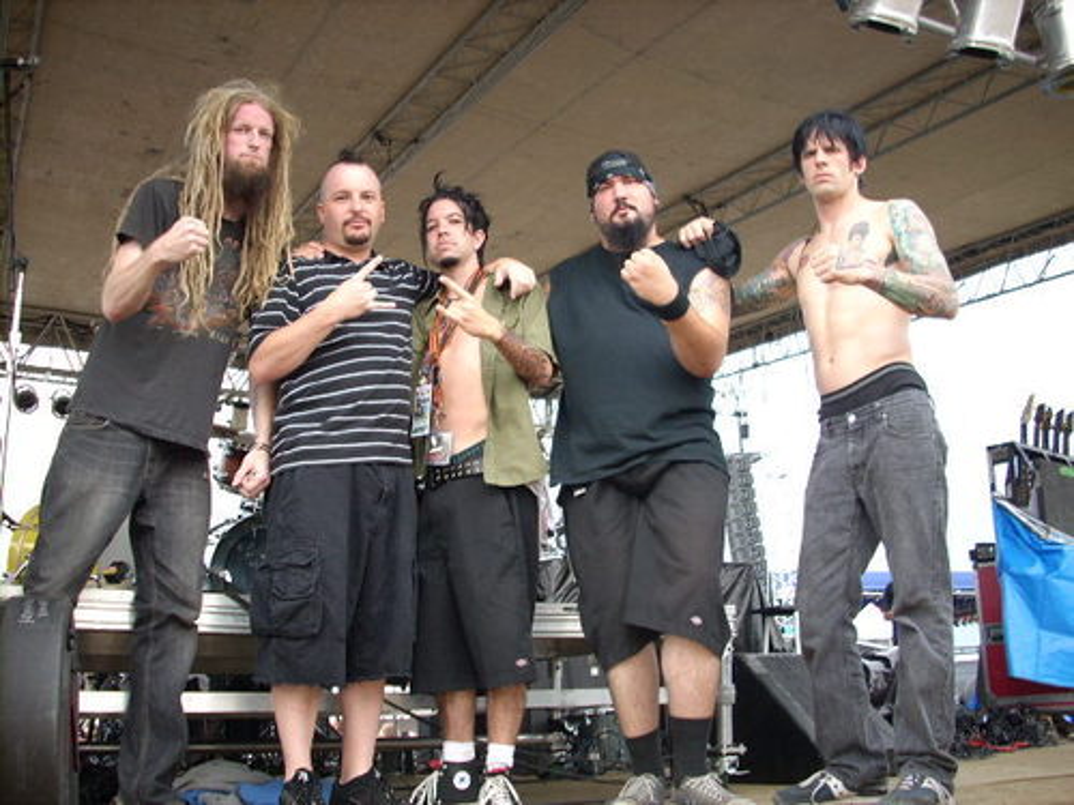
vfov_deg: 38.7
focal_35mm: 37
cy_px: 402
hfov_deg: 50.1
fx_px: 1148
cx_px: 537
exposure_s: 1/57.5
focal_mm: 6.2
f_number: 2.8
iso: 64
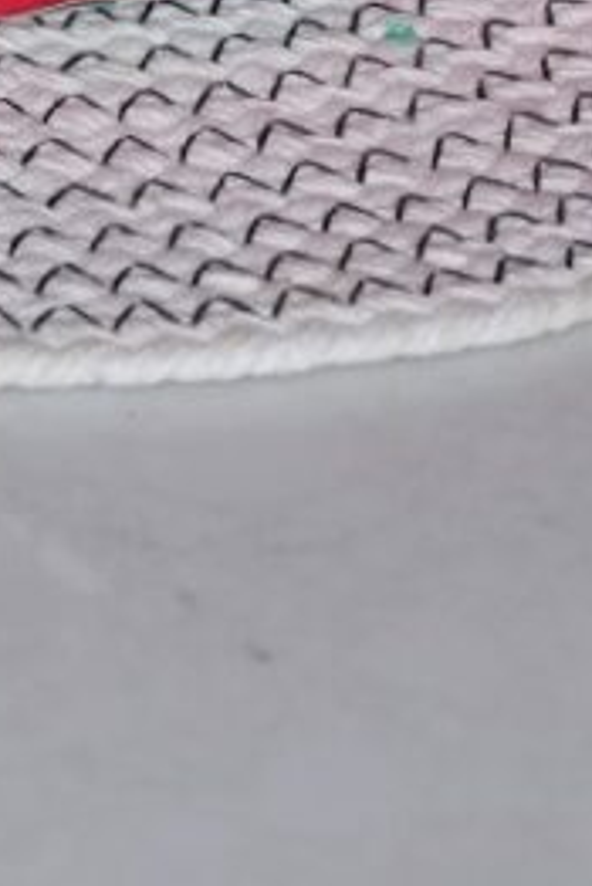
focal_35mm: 328
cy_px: -1488
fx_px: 8079
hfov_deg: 4.2
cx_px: -279
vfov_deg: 5.9
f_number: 4
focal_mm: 42
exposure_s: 1/160
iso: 640
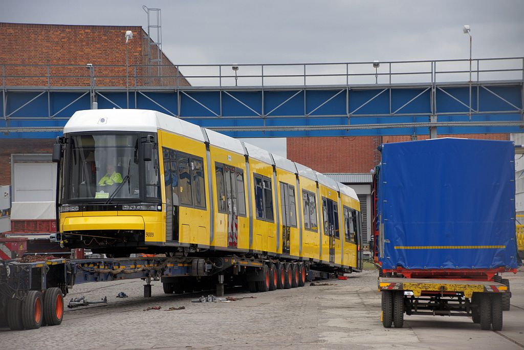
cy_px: 175
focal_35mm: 165
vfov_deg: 8.3
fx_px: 2403
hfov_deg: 12.4
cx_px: 262
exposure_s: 1/250
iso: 200
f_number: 6.3
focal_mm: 110
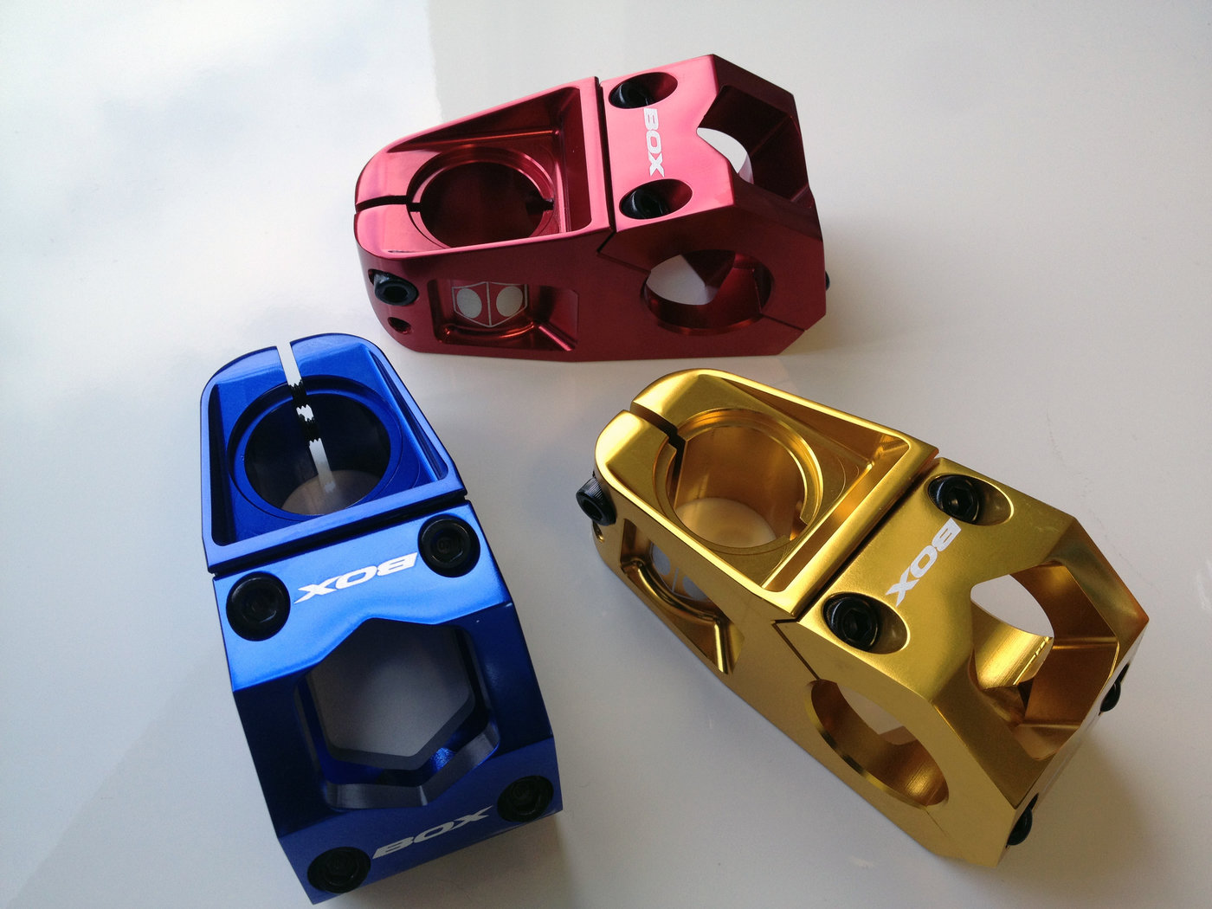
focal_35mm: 35
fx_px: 1225
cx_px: 606
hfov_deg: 52.6
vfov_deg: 40.7
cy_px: 454
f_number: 2.4
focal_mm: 4.28
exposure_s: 1/120
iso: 50
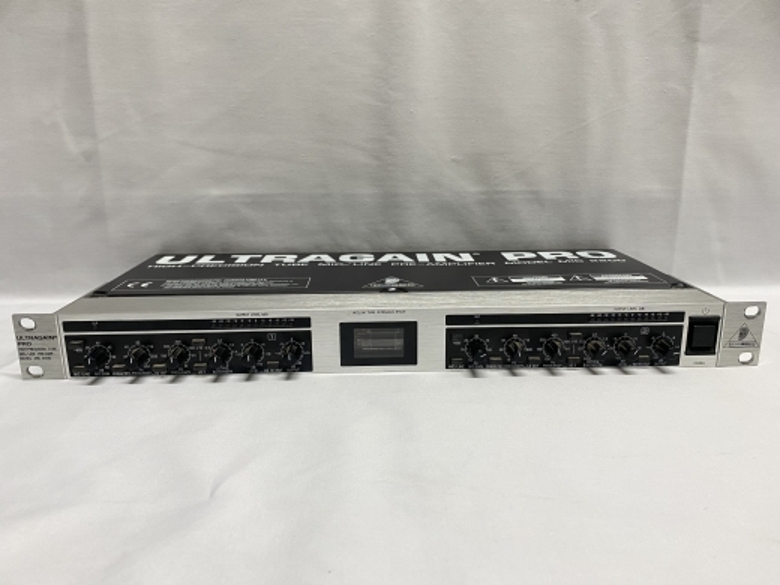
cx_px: 390
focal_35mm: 26
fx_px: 586
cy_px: 292
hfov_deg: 67.3
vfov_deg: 53.1
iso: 125
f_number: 1.8
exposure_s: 1/60
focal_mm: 4.25
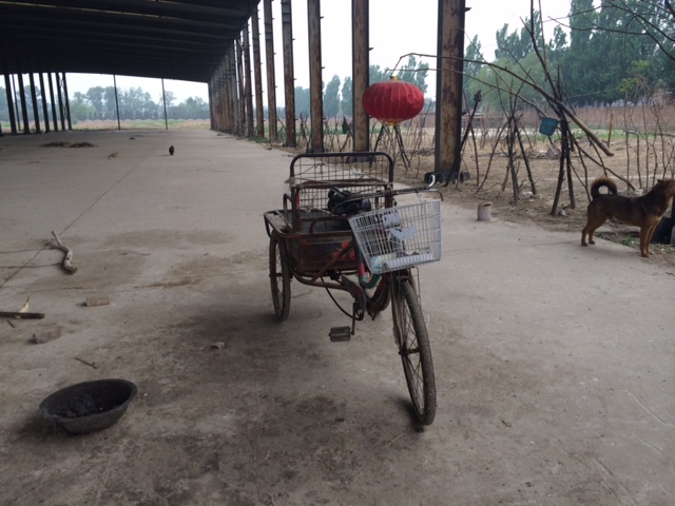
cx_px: 338
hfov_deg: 60.0
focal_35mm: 30
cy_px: 253
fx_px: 585
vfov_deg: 46.8
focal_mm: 4.12
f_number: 2.2
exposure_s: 1/120
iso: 40
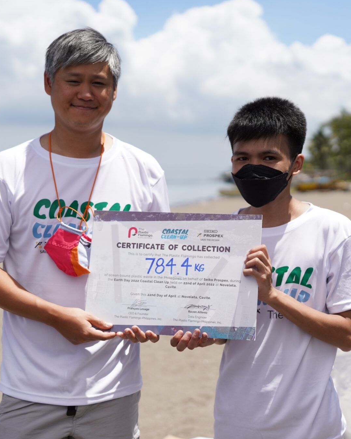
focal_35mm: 71
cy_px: 218
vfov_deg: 26.8
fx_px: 922
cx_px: 182
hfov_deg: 21.6
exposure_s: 1/4000
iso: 160
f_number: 2.5
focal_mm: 50
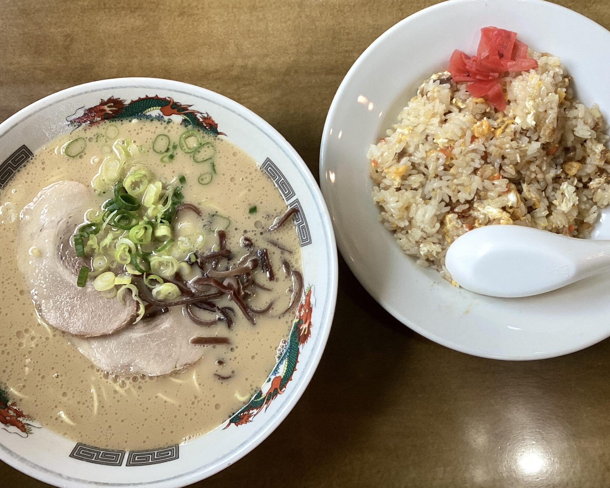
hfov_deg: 54.2
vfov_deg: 44.5
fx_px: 596
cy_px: 243
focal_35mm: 33
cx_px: 289
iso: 80
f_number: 2.4
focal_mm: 3.3
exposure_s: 1/60
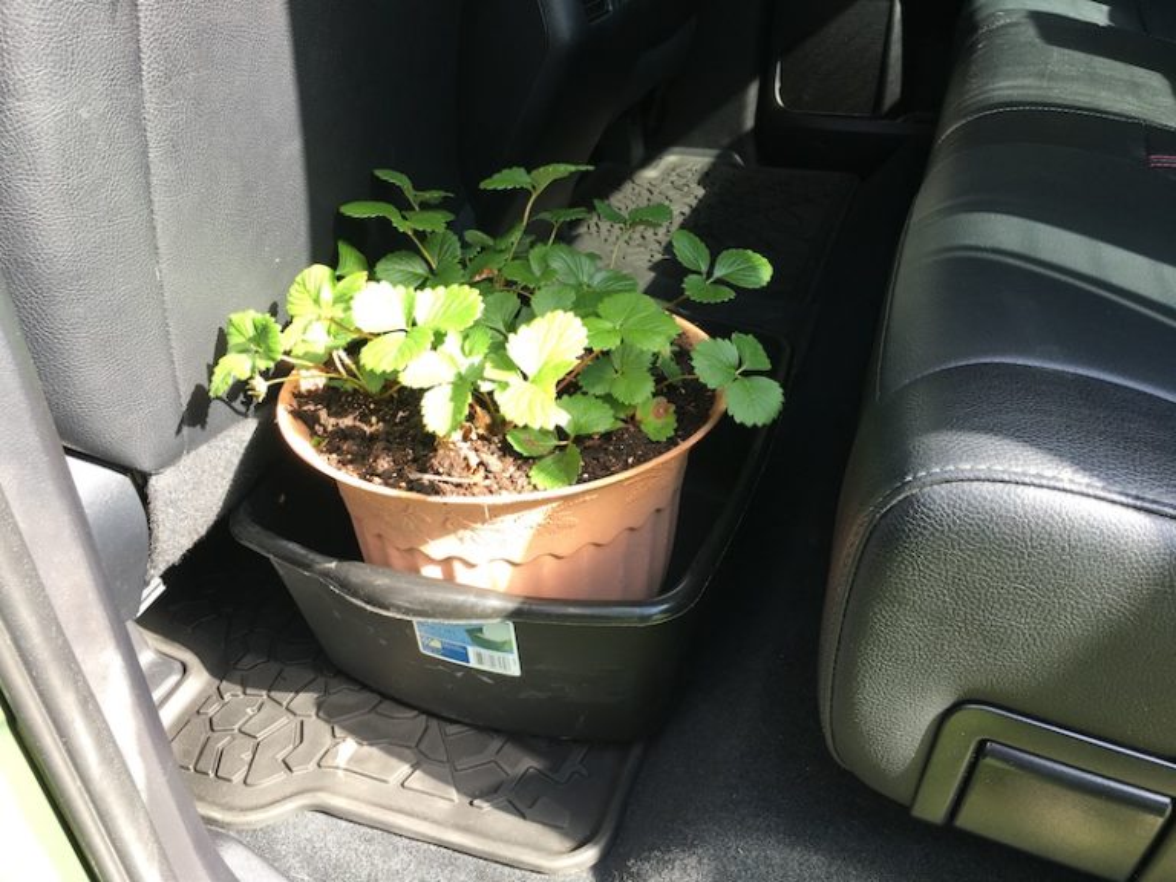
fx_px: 985
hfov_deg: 61.7
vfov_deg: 48.2
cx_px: 588
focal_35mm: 29
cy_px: 441
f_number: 2.2
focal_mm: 4.15
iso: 25
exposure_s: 1/60
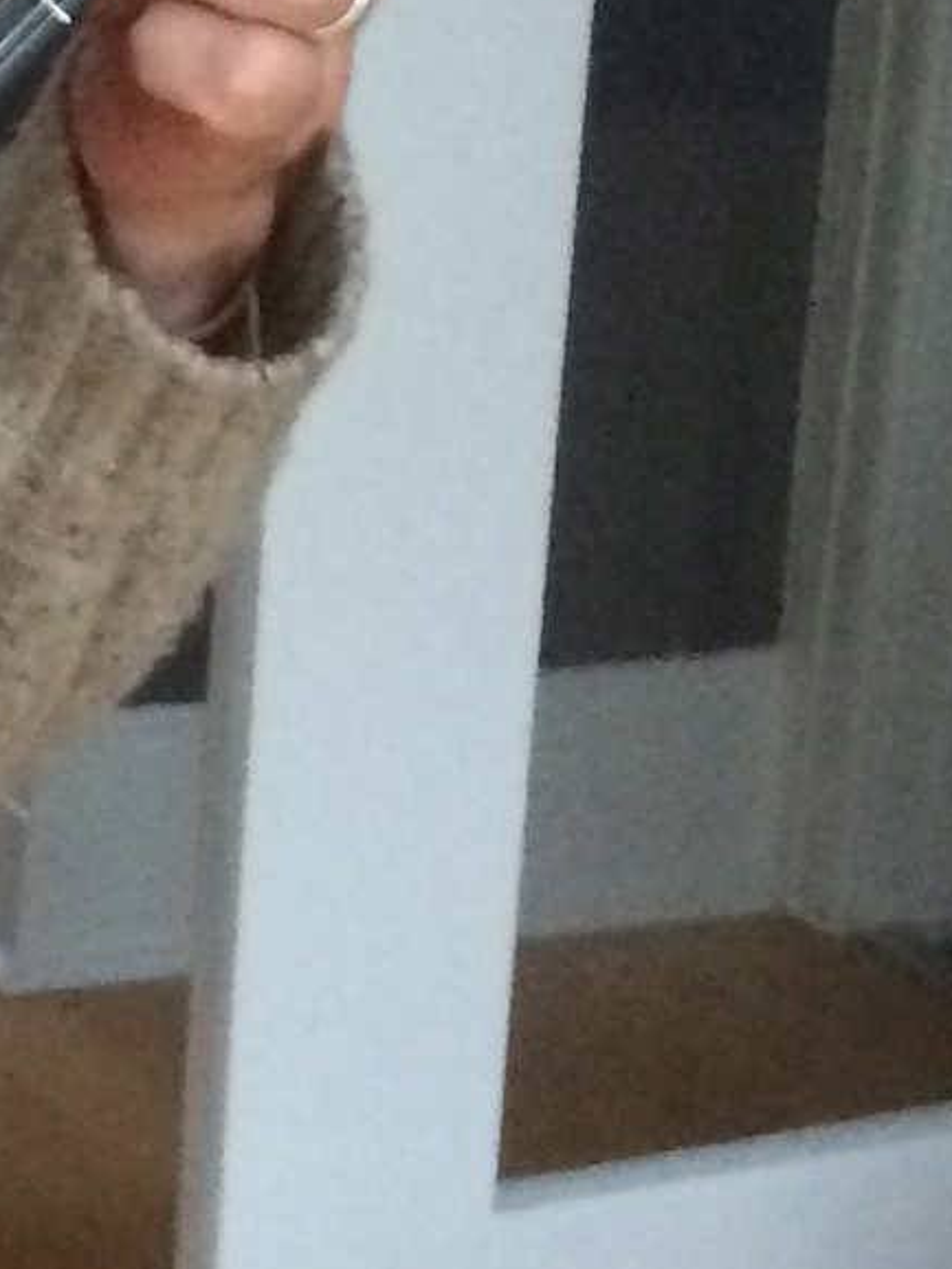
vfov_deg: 11.7
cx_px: -919
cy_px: 1654
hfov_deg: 8.6
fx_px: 6011
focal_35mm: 164
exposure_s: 1/25
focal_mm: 4.15
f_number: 2.2
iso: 320
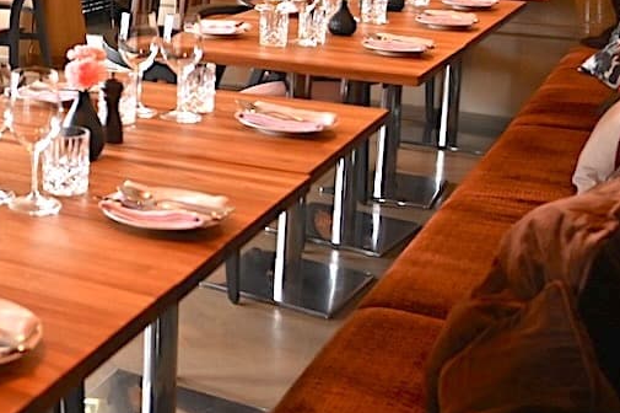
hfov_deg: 30.7
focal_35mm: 57
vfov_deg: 23.2
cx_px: -88
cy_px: 52
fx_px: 981
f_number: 4
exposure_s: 1/20
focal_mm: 24
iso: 400
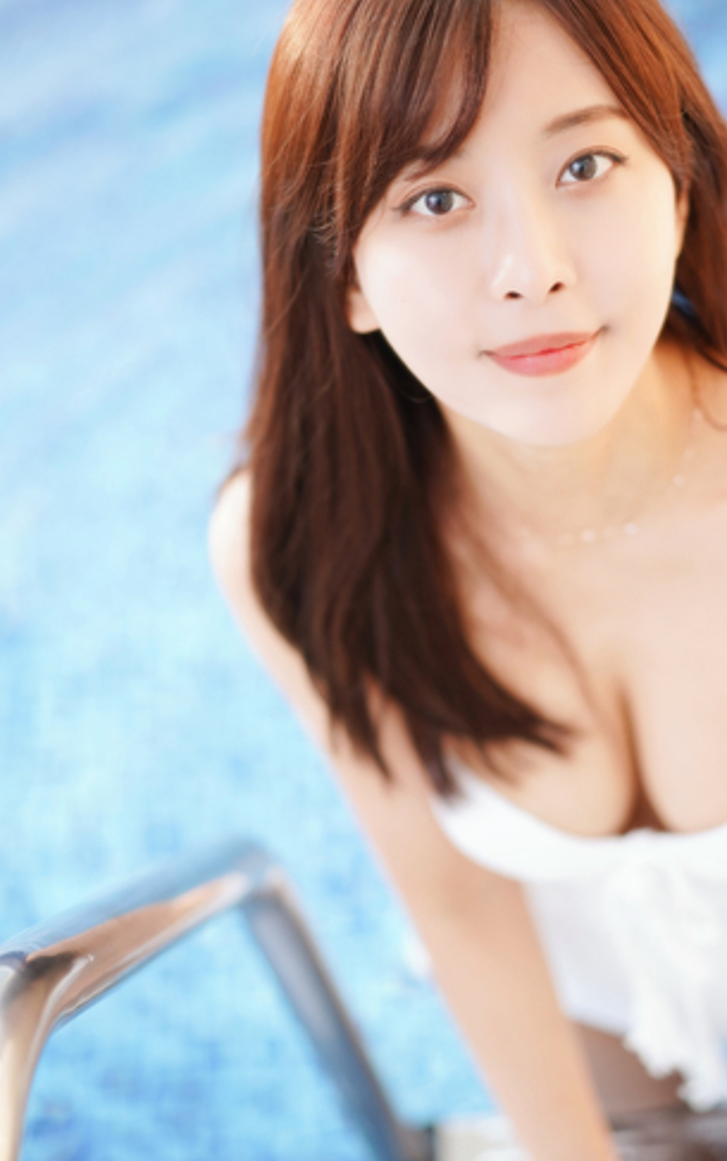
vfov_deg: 29.8
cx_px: 443
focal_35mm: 69
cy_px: 596
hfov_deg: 18.9
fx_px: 2184
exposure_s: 1/160
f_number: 1.8
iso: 250
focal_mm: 55
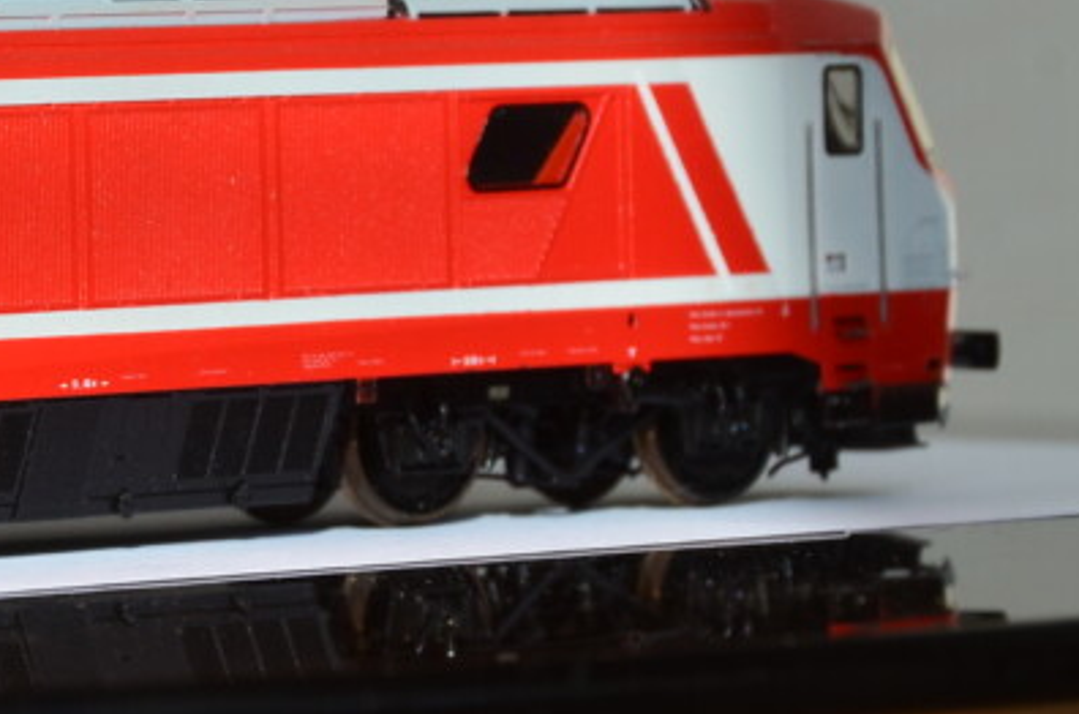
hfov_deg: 6.6
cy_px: 177
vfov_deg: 4.4
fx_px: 9269
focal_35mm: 310
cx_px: -166
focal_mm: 80
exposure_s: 1/250
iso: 320
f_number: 10
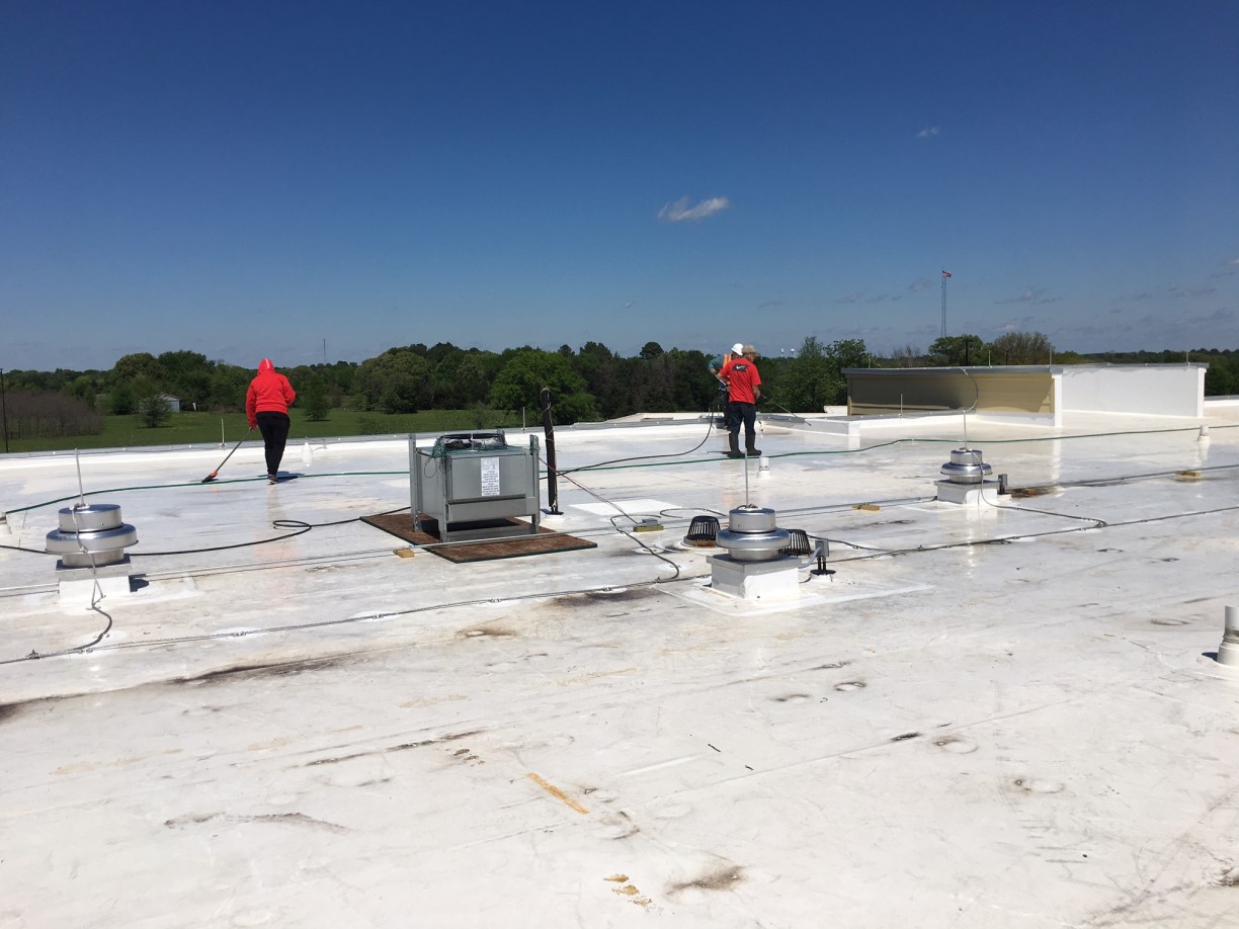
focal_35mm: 29
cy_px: 464
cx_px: 620
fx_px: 1038
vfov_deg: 48.2
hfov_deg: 61.7
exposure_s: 1/4525
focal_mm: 4.15
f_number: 2.2
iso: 25
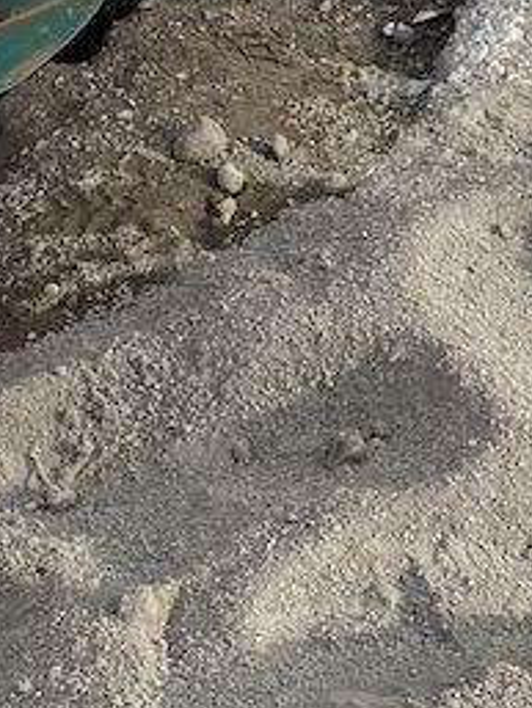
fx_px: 2764
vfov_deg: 14.3
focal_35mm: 135
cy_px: -34
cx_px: 41
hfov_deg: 10.9
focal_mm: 4.25
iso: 32
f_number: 1.8
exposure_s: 1/999
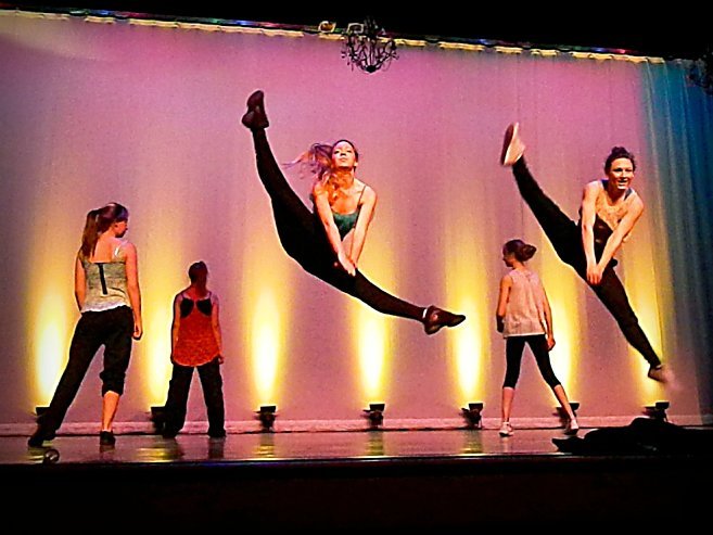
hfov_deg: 45.8
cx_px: 356
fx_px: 845
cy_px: 268
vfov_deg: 35.1
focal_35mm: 41
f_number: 3.5
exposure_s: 1/100
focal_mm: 7.3
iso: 1600
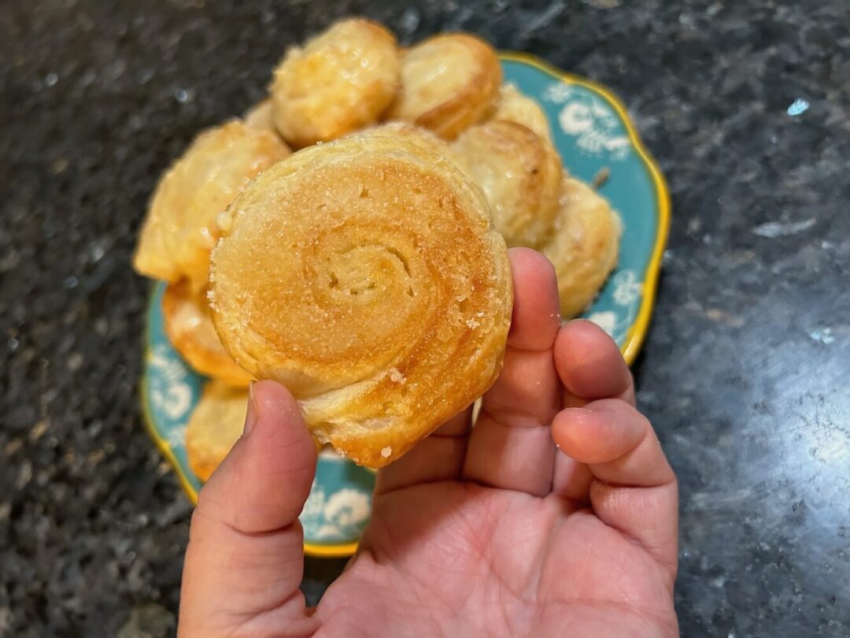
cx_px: 425
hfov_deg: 67.3
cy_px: 319
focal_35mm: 26
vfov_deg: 53.1
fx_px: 638
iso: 320
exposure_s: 1/60
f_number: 1.5
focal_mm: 5.7
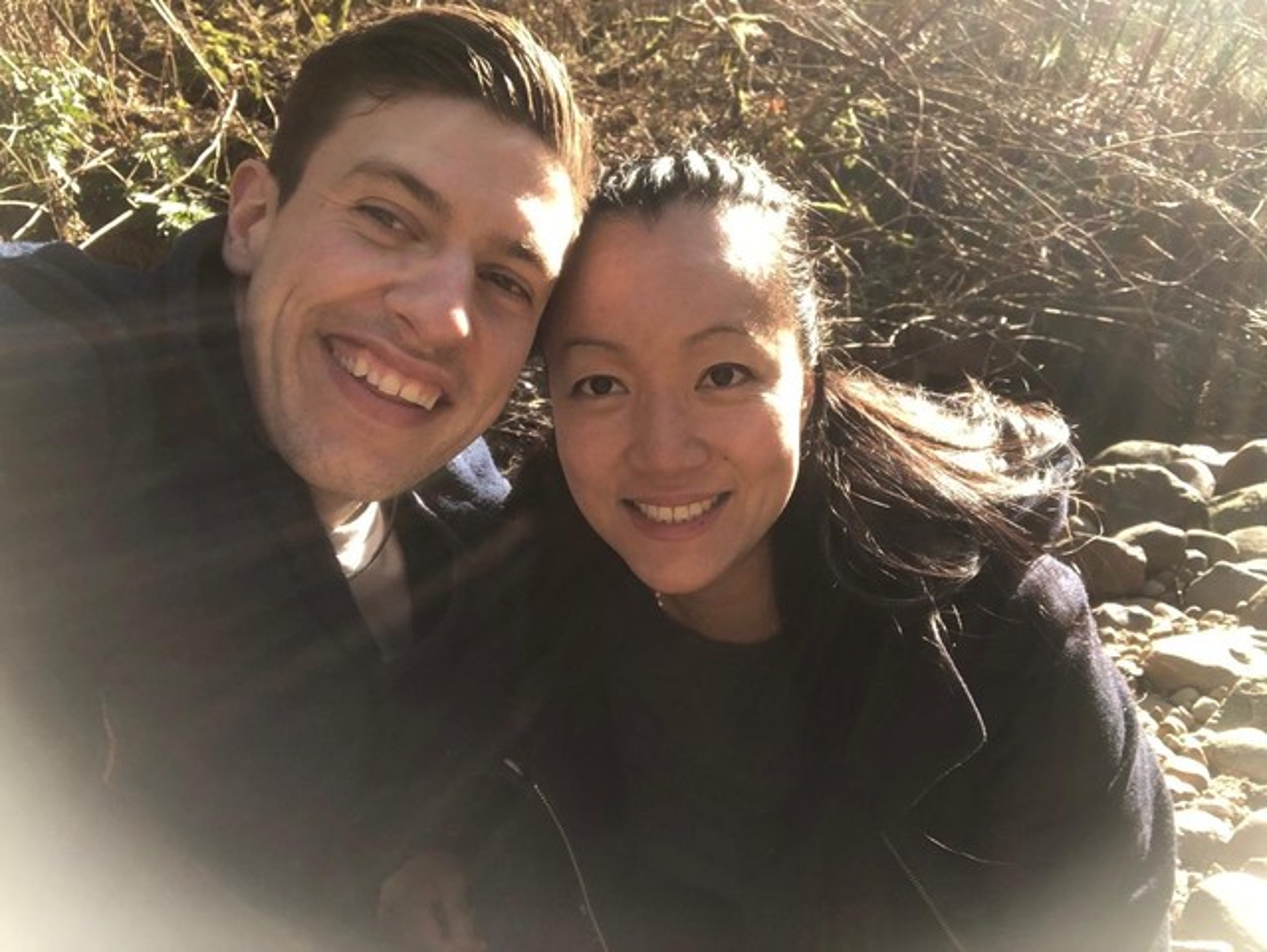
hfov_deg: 56.8
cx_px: 634
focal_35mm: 32
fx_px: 1172
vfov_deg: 44.2
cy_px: 476
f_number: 2.2
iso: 20
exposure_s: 1/120
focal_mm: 2.87
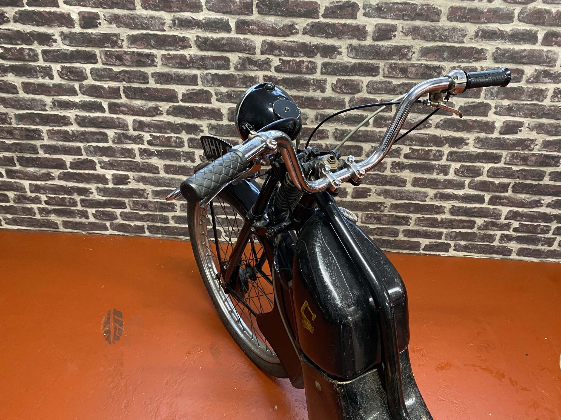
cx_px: 280
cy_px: 210
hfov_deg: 67.3
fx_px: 421
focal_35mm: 26
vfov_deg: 53.1
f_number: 1.8
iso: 400
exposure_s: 1/33
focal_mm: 4.25
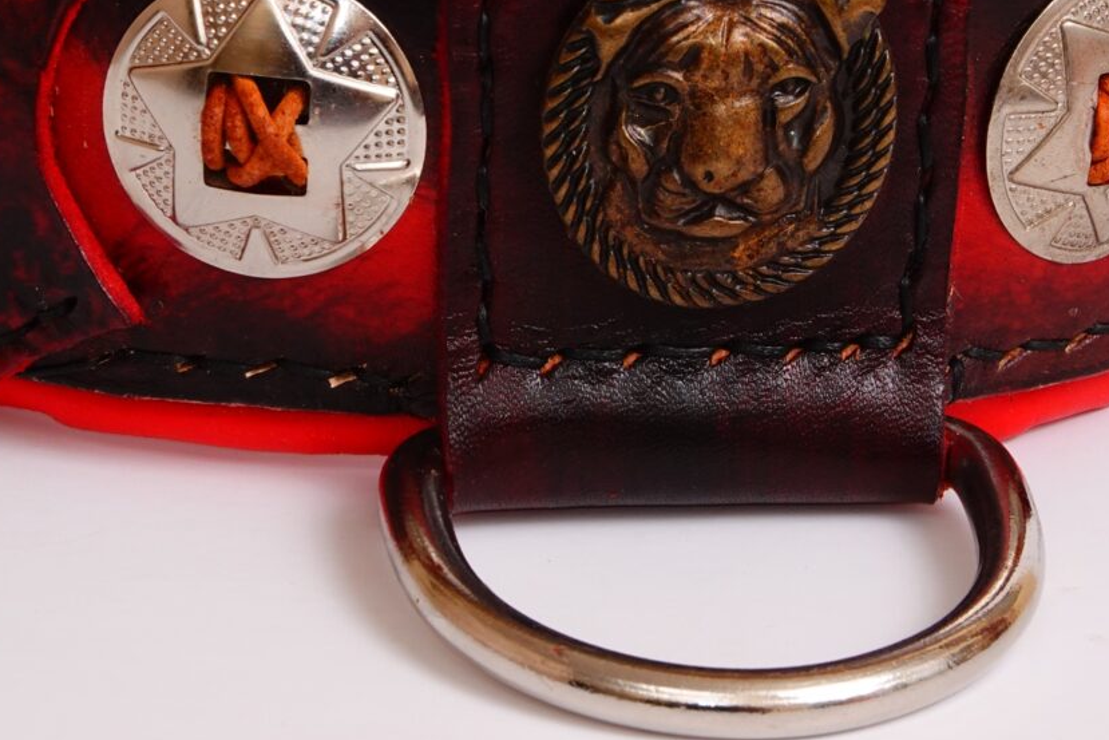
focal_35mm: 285
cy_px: 232
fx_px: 8781
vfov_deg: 4.8
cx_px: 656
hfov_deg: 7.2
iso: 400
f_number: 11
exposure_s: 1/200
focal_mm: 71.03
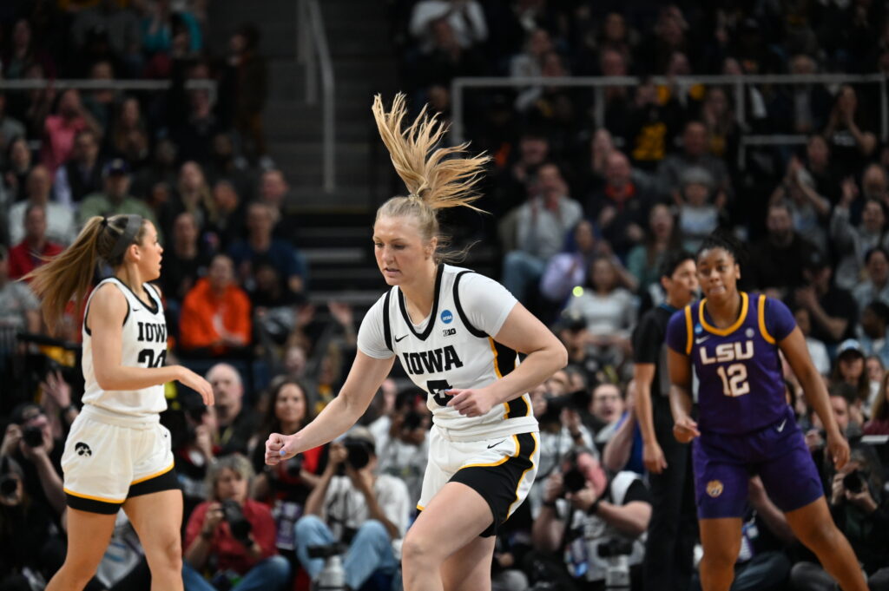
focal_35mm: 290
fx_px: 7155
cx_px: 444
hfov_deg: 7.1
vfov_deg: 4.7
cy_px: 296
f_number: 5.3
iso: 6400
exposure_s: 1/1250
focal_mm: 290
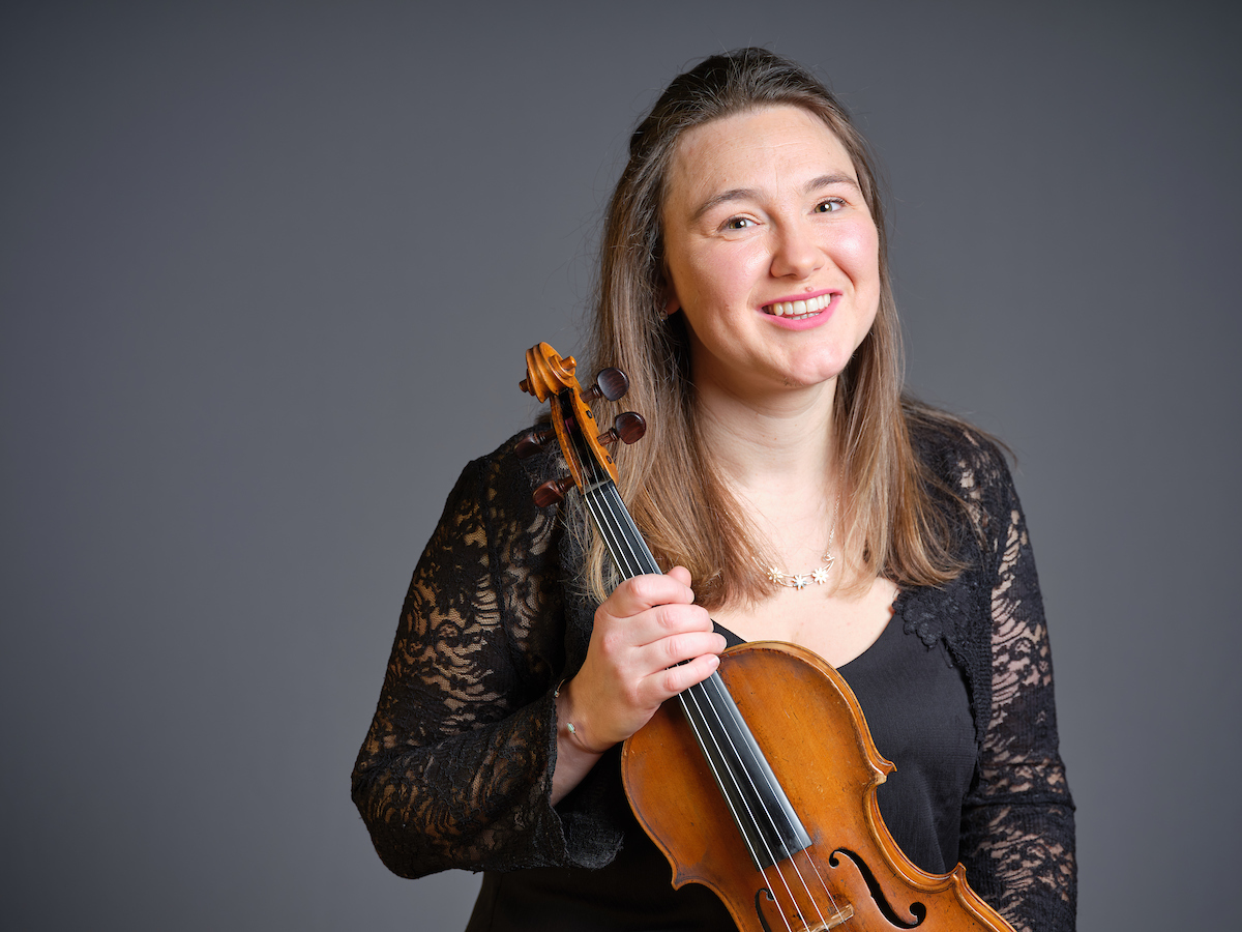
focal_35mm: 95
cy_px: 466
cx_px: 621
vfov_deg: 15.6
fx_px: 3409
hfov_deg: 20.7
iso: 100
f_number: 5.6
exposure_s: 1/125
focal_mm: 120
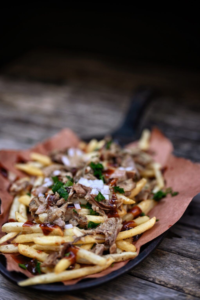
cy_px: 150
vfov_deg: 39.6
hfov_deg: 27.0
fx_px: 417
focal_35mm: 50
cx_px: 100
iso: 160
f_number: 2
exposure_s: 1/200
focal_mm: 50
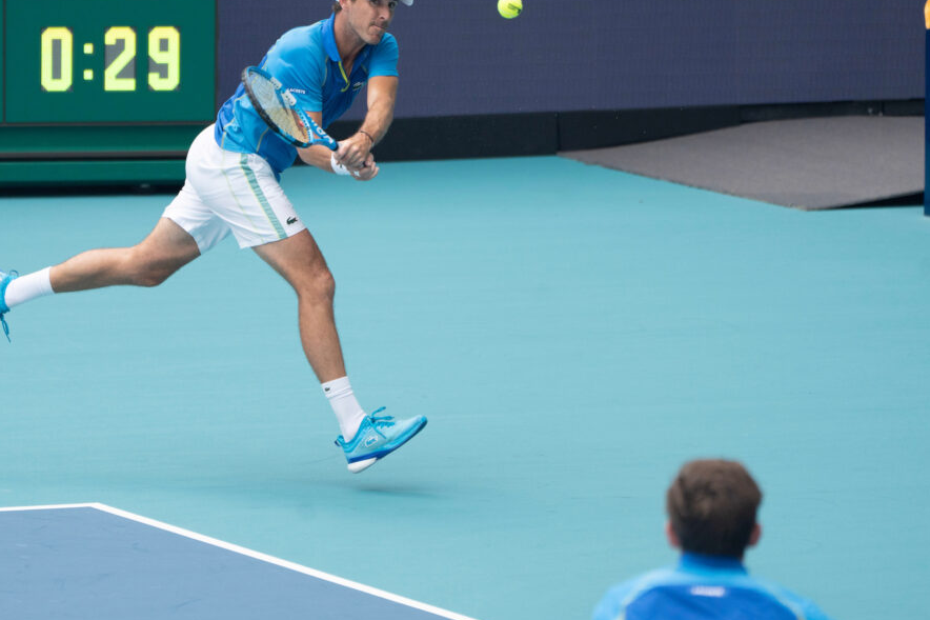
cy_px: 220
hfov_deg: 4.2
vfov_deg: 2.8
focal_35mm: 494
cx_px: 352
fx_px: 12758
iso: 800
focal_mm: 364
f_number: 5.6
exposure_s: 1/2000
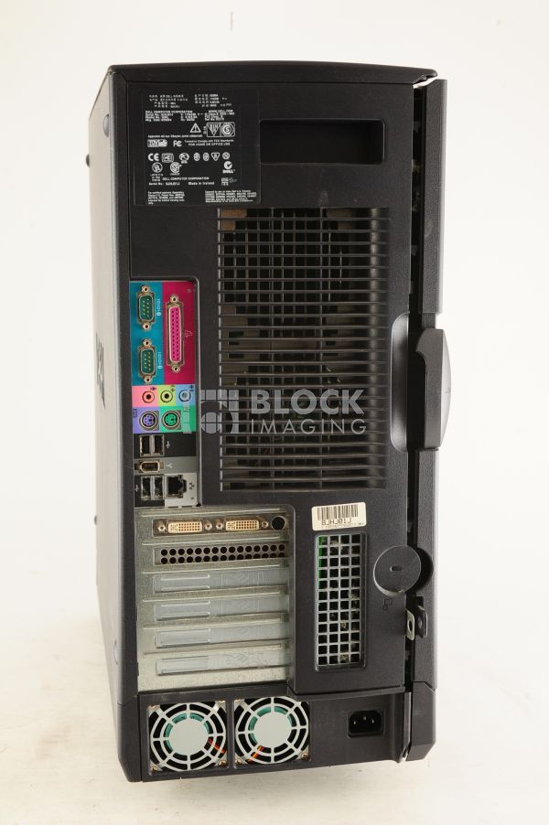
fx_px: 1145
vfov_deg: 39.6
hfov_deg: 27.0
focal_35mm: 50
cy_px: 412
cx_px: 274
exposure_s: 1/125
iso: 1600
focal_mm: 50
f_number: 10
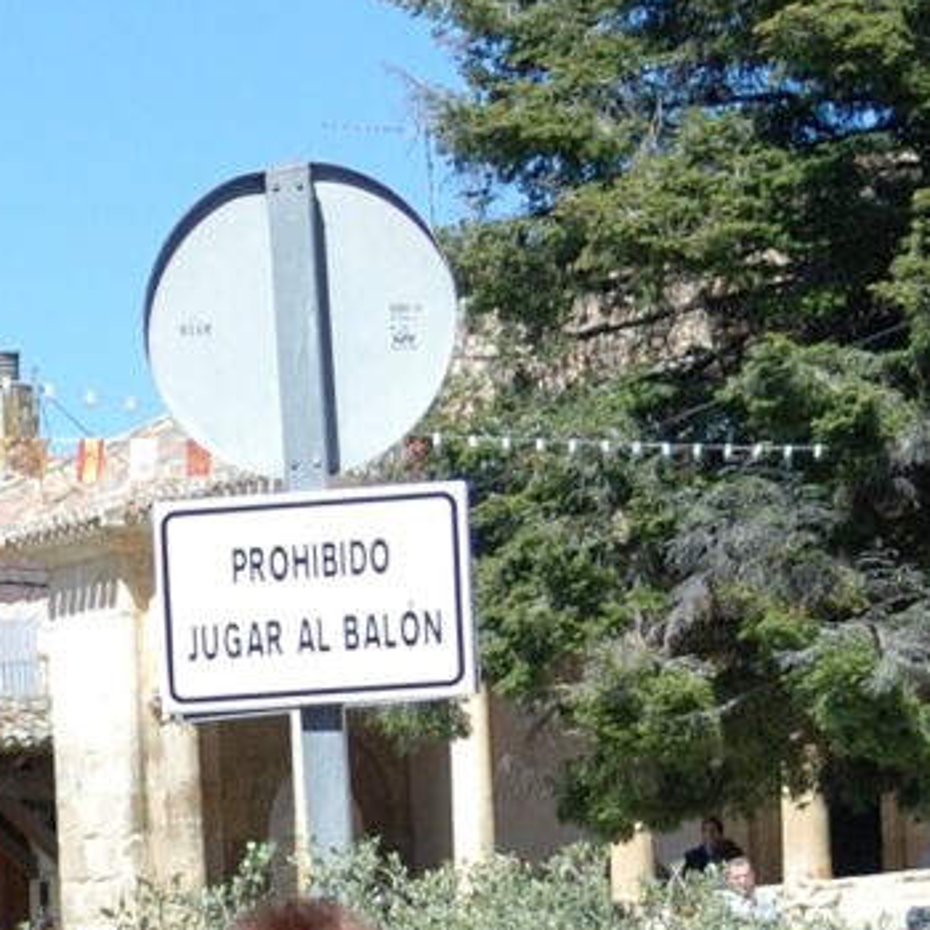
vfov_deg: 8.1
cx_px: -380
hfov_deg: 8.2
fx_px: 6353
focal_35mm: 209
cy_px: 1537
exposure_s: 1/1000
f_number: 4
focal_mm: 28
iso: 200
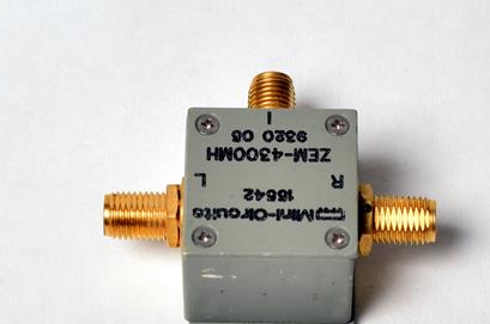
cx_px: 291
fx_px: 1195
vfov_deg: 15.4
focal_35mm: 88
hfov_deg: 23.1
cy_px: 218
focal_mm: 40
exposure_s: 1/160
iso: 200
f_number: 8
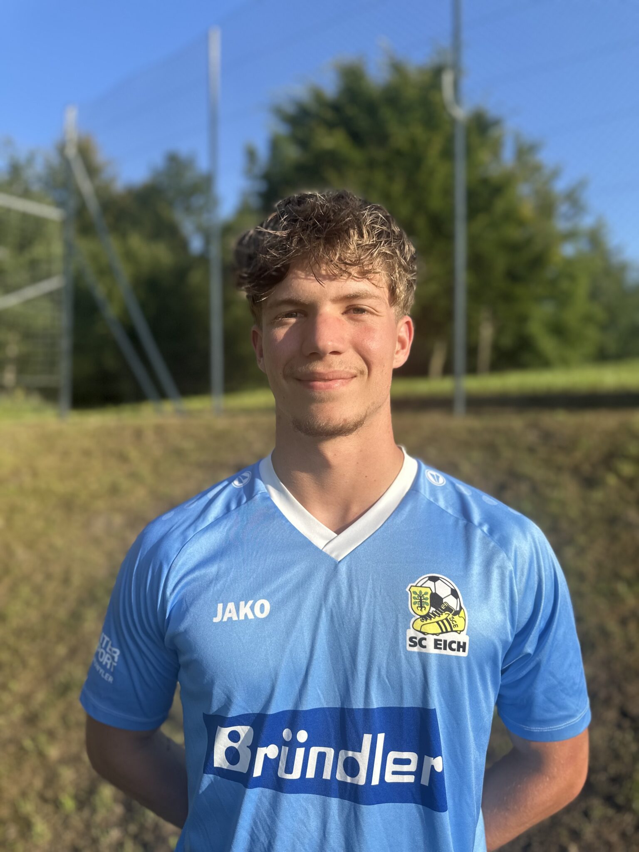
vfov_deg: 71.6
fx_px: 591
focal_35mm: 24
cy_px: 426
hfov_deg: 56.8
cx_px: 320
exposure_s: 1/2967
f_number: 1.78
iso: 80
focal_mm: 6.86
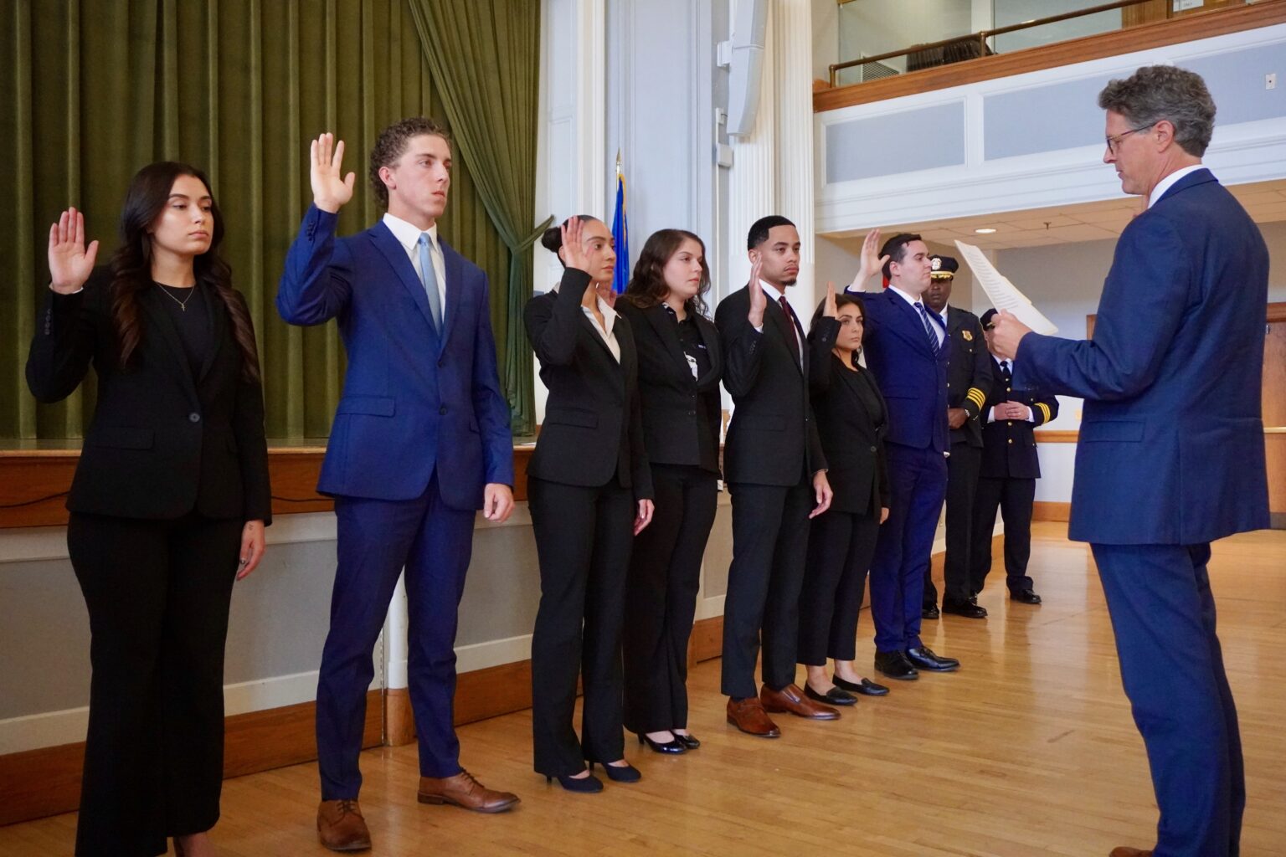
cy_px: 428
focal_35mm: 34
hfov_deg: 55.1
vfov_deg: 38.4
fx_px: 1232
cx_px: 643
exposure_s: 1/160
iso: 5000
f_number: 4
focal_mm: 23
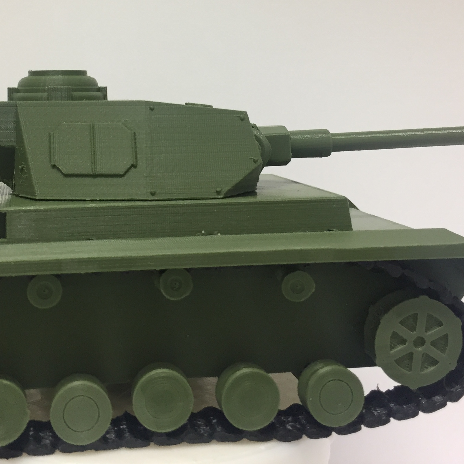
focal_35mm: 53
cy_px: 106
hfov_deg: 31.9
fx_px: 804
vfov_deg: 31.5
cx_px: 148
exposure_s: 1/33
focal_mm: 4.15
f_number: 2.2
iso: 80
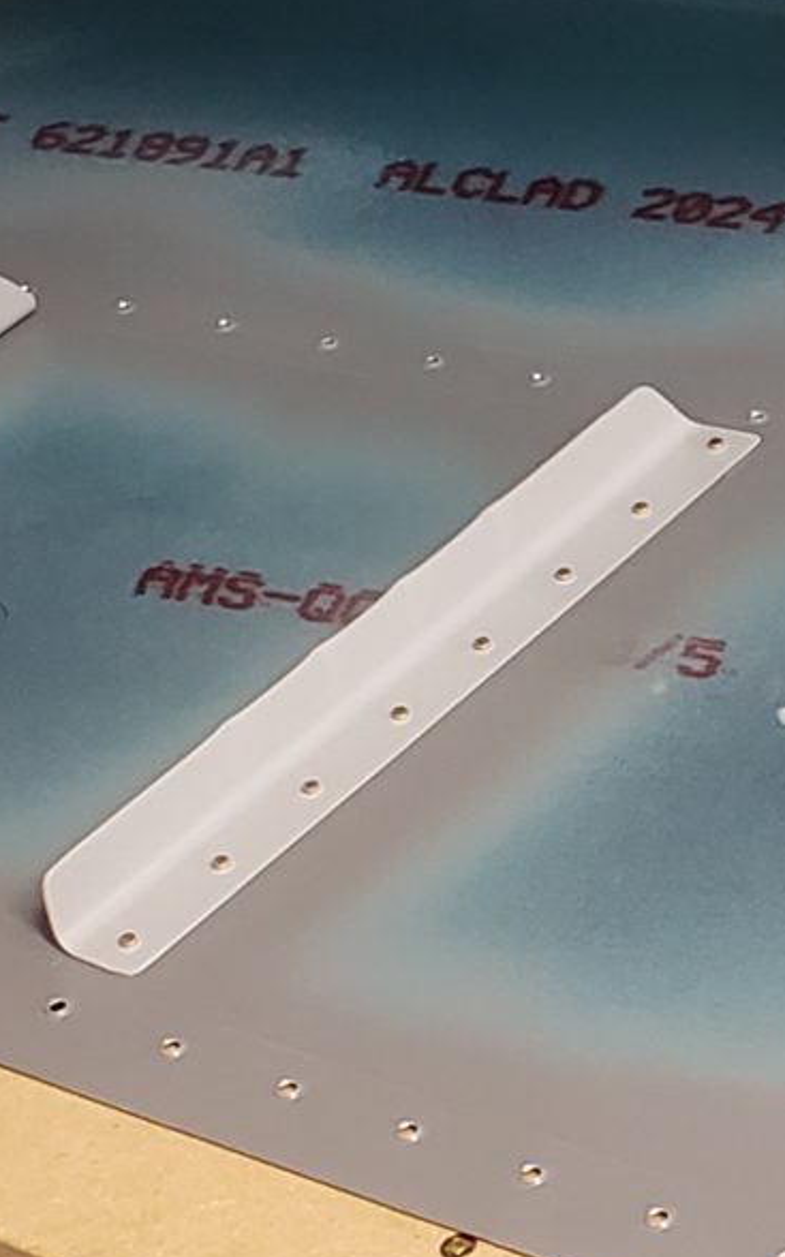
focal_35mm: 96
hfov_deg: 12.7
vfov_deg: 21.6
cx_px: 1279
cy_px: 671
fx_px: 3289
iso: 320
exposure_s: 1/40
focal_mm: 4.3
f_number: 2.4
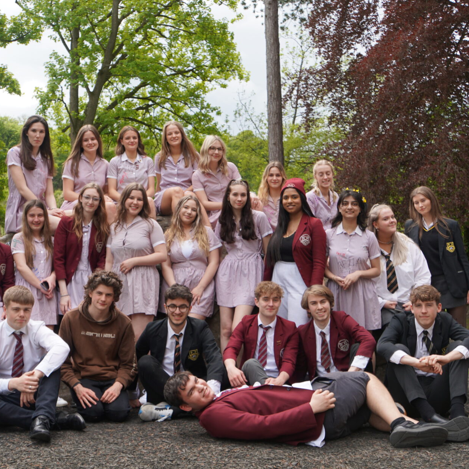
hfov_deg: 40.0
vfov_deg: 40.0
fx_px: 644
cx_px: 206
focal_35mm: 42
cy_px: 242
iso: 100
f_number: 4
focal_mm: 20
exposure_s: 1/250
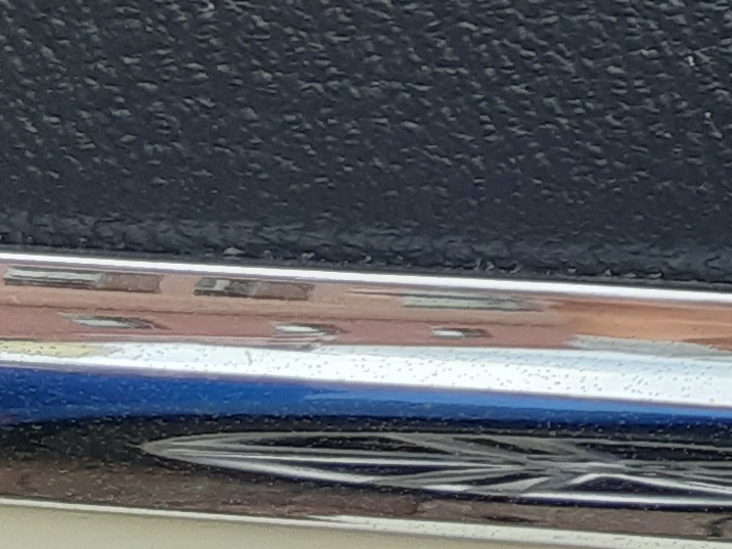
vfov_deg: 11.5
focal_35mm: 123
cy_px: -320
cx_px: 1310
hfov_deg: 14.2
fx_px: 2601
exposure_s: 1/289
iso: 40
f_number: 1.9
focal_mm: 2.91
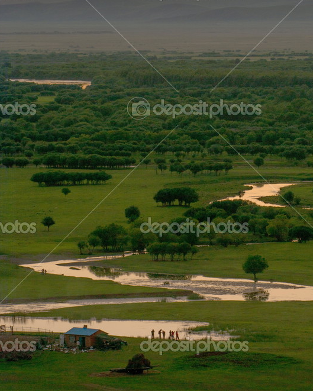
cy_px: 109
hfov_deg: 5.1
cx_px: 194
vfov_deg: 6.3
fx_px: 3531
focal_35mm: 305
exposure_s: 1/160
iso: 100
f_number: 11
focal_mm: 210
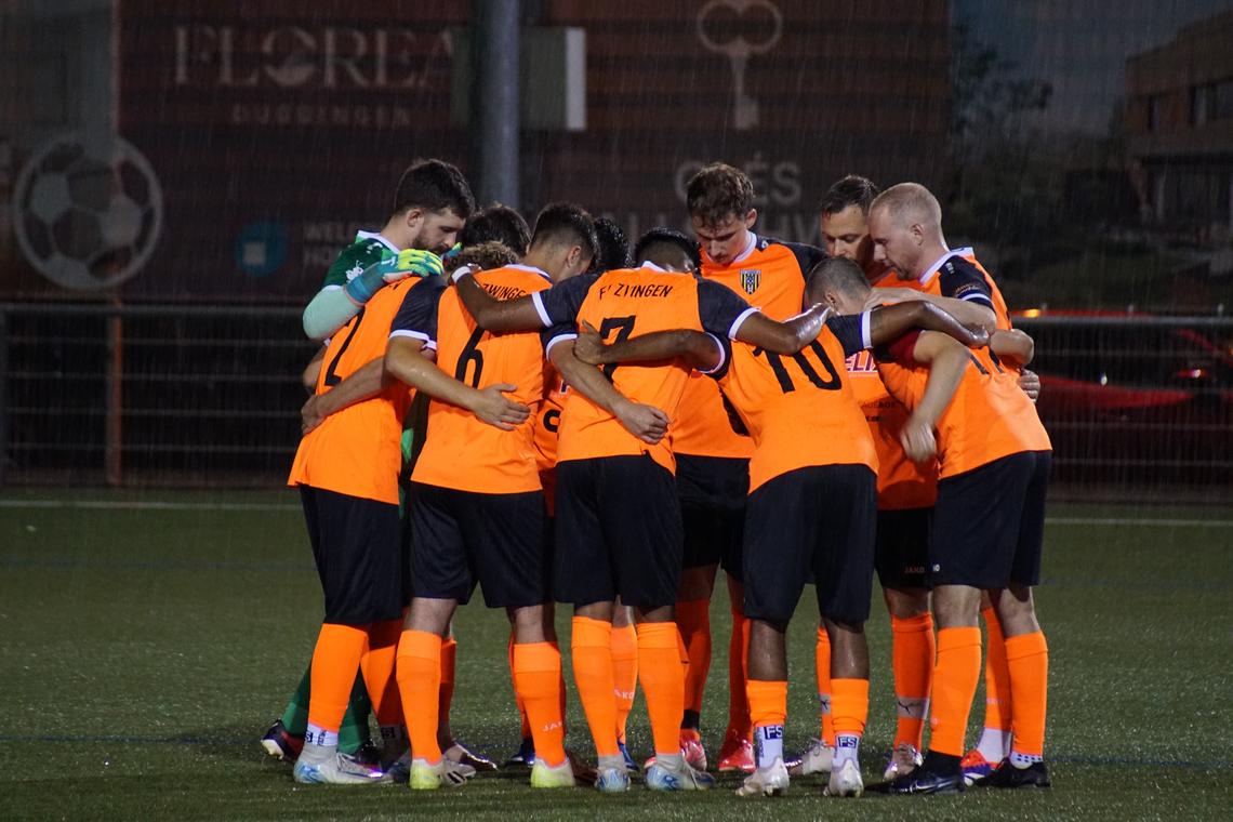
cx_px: 616
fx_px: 14384
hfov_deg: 4.9
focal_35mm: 420
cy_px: 411
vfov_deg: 3.3
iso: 3200
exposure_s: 1/80
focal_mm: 280
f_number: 5.6
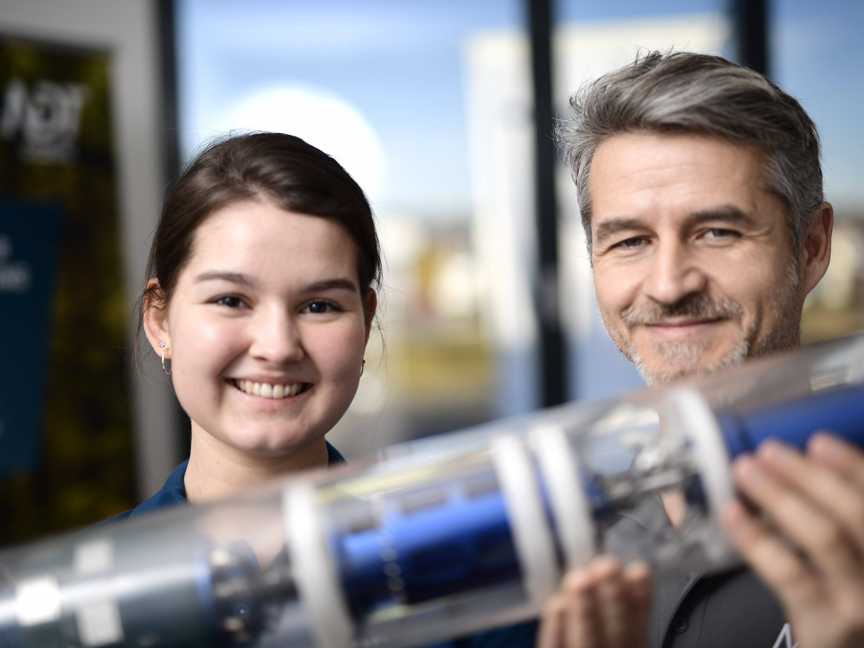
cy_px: 321
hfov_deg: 34.9
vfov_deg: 26.6
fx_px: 1373
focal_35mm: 55
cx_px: 470
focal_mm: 50
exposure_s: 1/250
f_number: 1.8
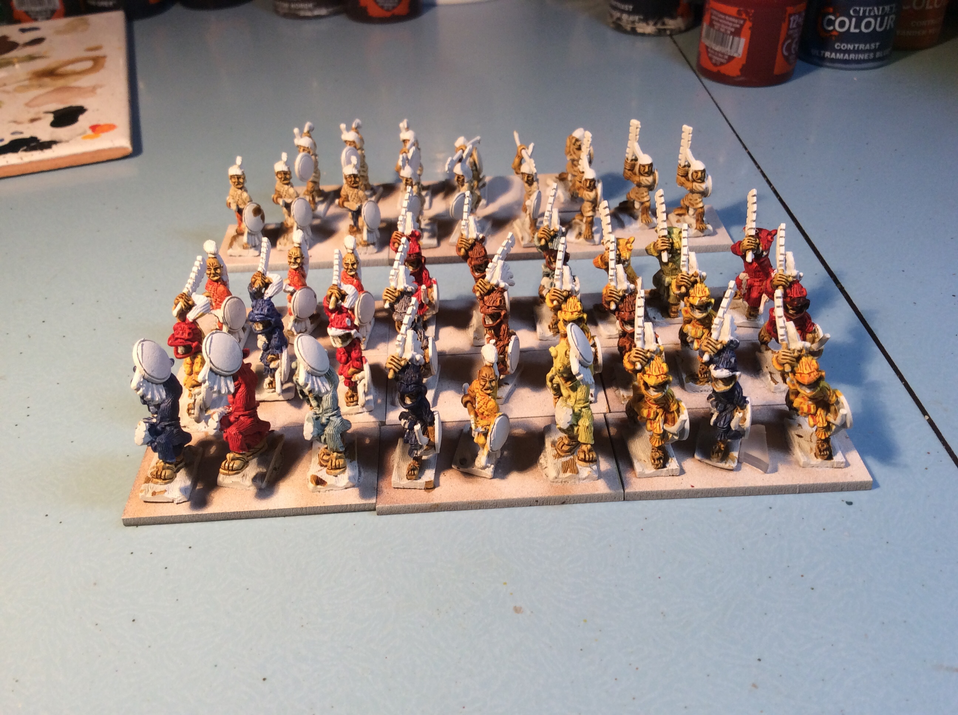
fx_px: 884
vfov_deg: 44.1
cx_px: 479
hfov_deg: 56.9
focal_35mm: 32
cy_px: 358
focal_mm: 3.3
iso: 40
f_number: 2.4
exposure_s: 1/33
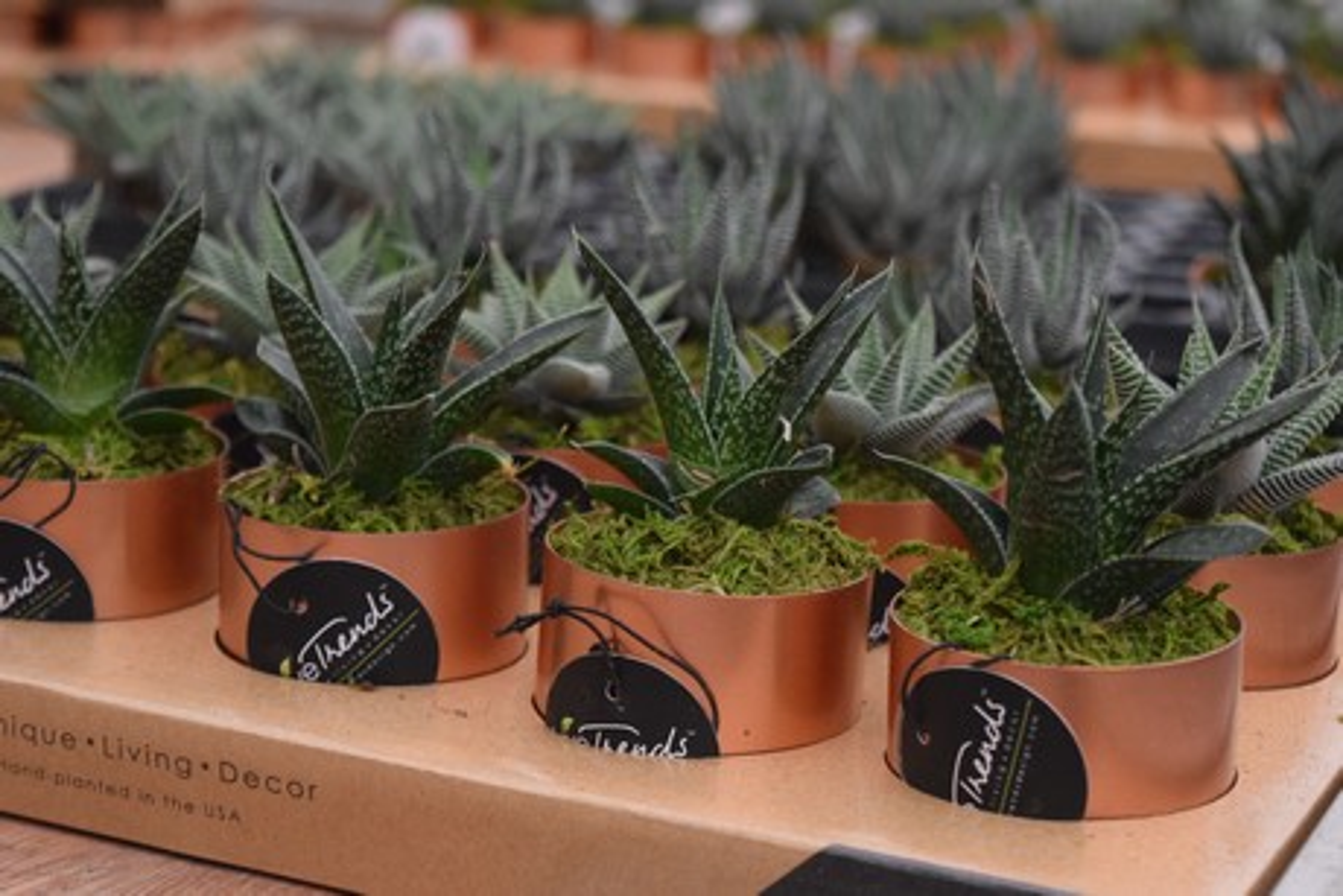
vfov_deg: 17.5
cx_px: 672
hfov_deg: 26.0
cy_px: 448
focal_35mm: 78
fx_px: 2911
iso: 3600
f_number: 5.6
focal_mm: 52
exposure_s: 1/4000
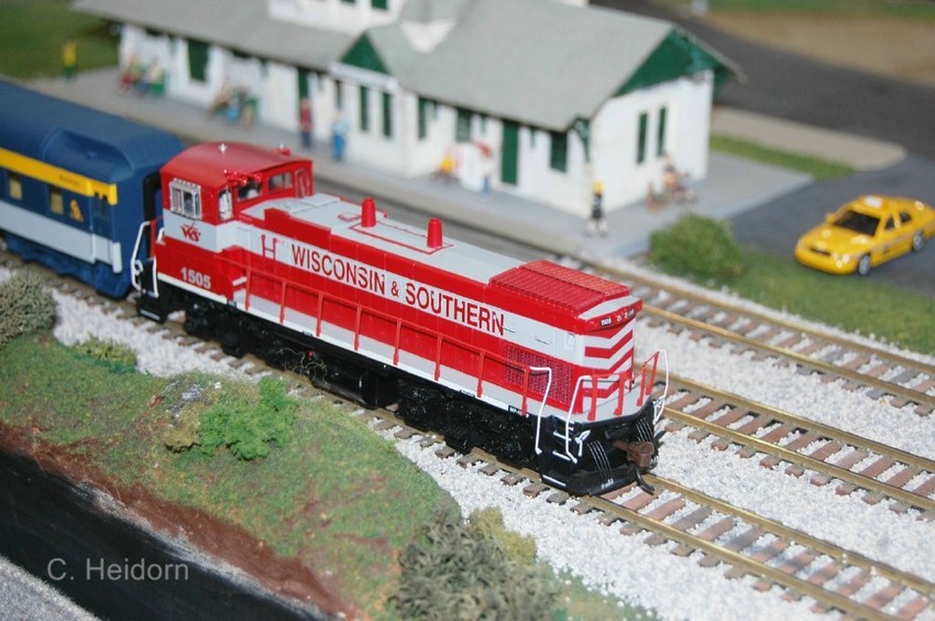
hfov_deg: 29.3
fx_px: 1789
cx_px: 468
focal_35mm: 69
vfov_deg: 19.7
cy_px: 310
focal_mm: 46
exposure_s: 1/60
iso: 400
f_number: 5.3
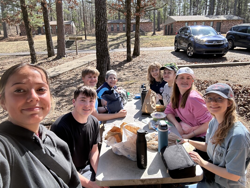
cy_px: 94
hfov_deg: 73.9
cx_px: 125
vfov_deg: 58.9
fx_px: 166
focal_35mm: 23
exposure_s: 1/285
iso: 25
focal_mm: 2.69
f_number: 1.9
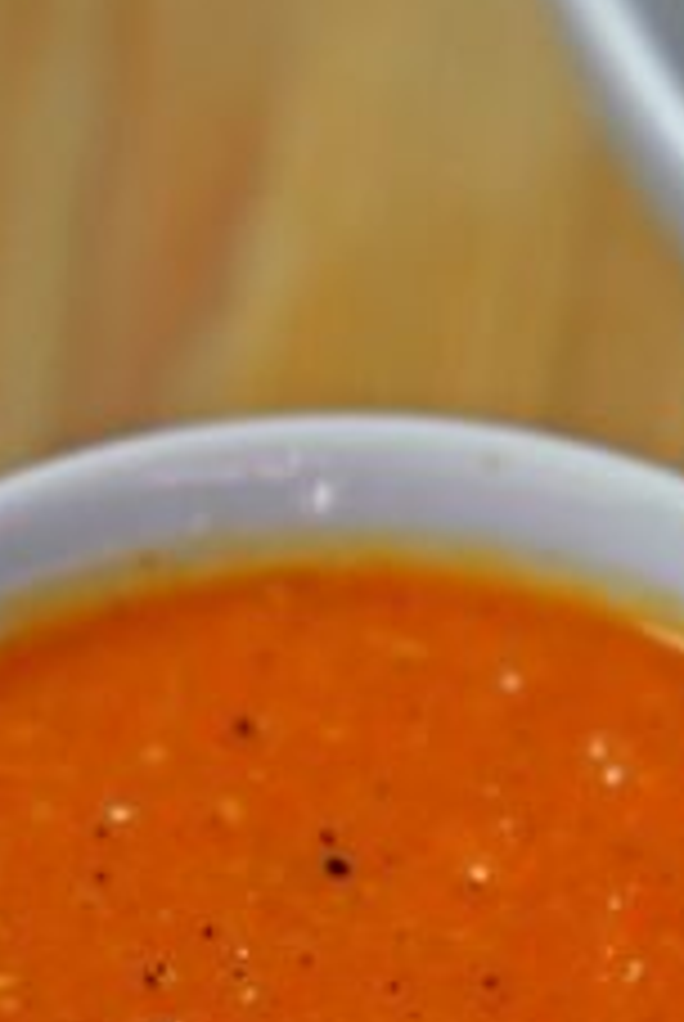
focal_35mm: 183
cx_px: 432
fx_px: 5199
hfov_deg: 7.5
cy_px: 934
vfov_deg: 11.1
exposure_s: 1/60
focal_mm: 50
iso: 400
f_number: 3.2
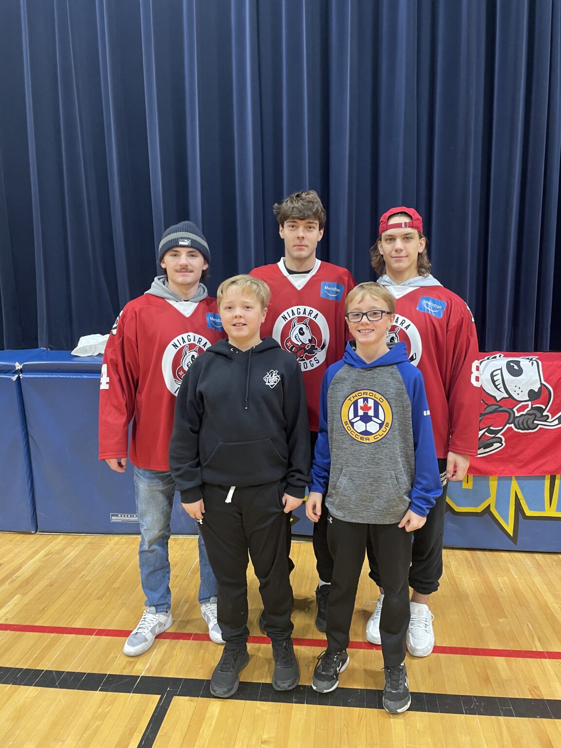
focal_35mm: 26
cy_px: 374
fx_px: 562
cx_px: 280
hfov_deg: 53.1
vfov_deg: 67.3
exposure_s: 1/60
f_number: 1.6
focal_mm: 4.2
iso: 125
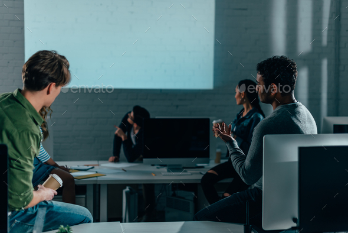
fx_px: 484
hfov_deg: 39.6
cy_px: 116
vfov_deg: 27.0
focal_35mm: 50
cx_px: 174
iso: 320
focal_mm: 50
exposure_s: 1/100
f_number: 2
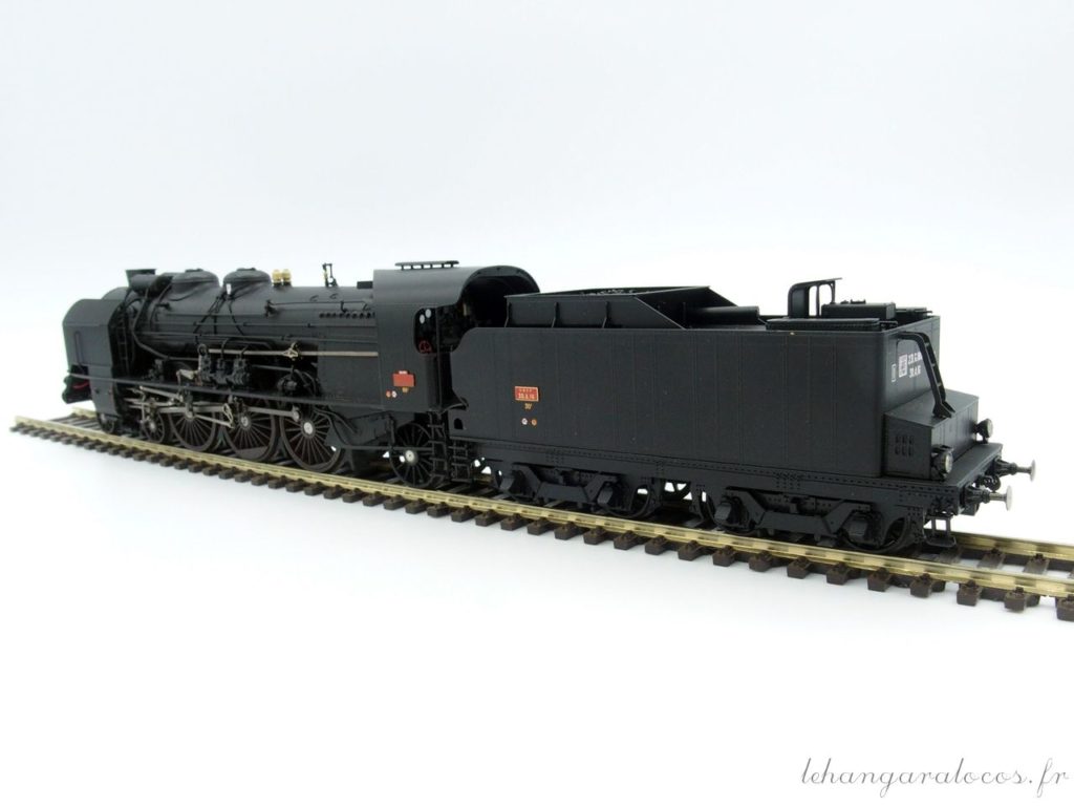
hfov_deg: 63.4
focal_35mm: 28
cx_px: 537
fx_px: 869
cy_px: 403
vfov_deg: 49.7
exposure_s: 1/200
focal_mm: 6
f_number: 6.3
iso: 400
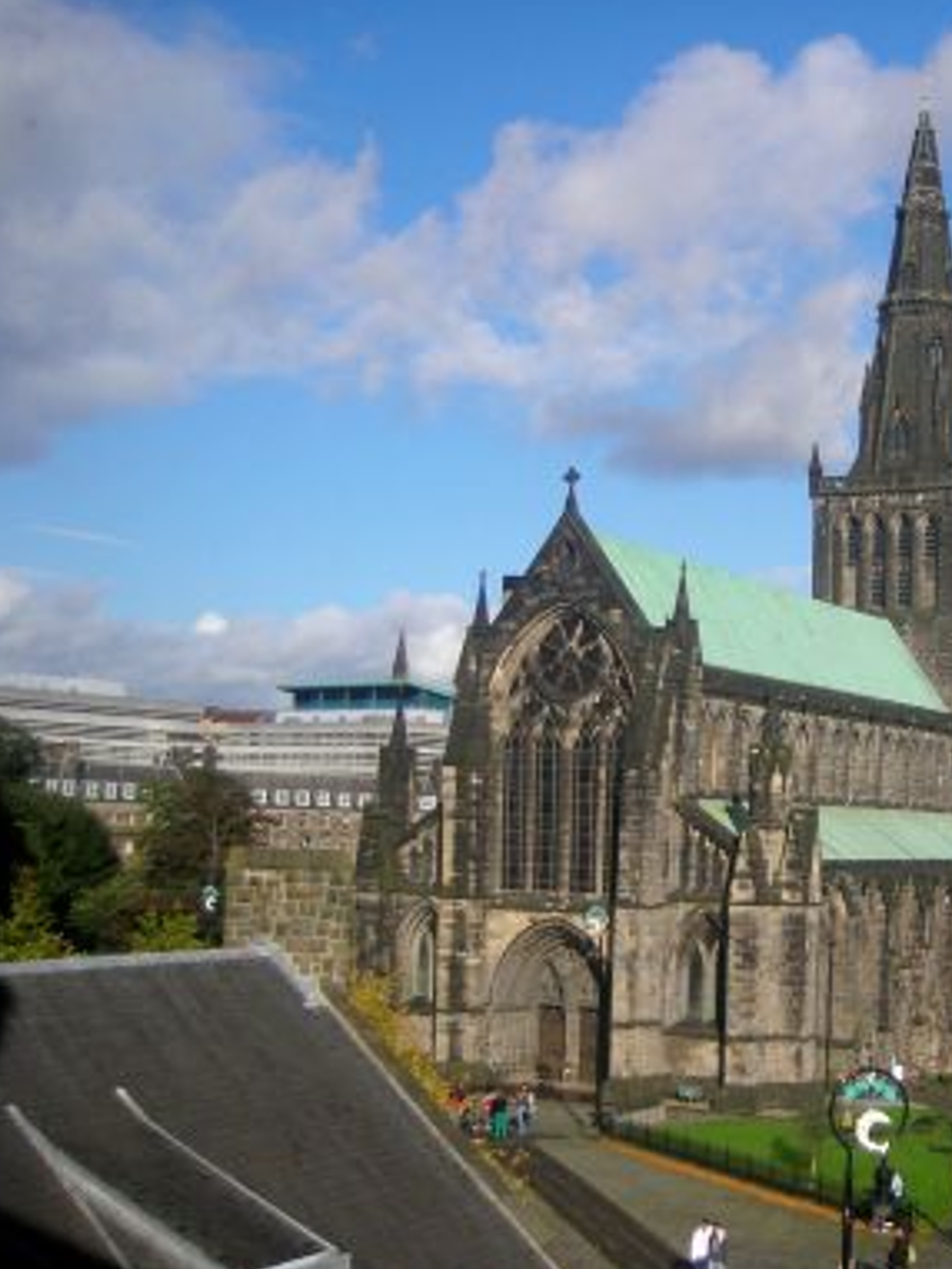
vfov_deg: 38.9
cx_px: 845
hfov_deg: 28.6
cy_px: 628
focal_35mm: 49
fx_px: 1796
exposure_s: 1/750
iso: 64
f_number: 2.8
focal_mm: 60
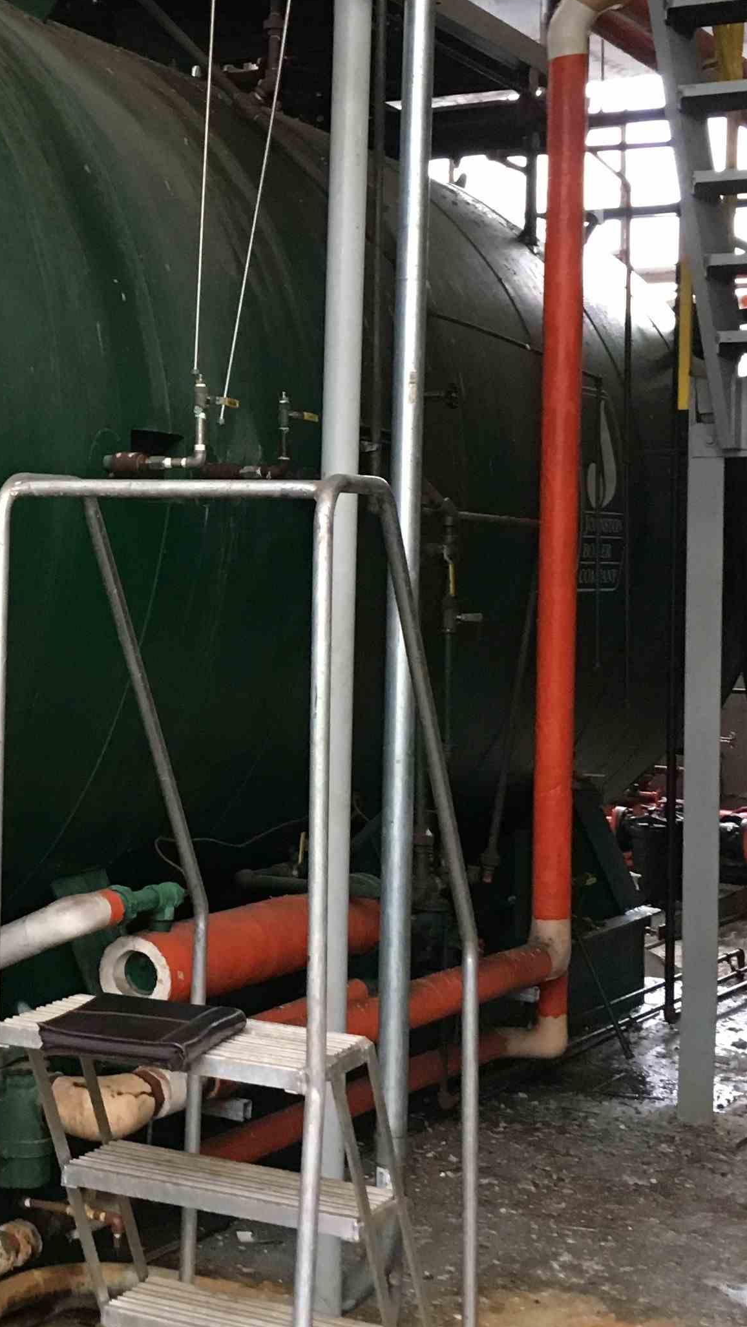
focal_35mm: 62
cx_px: -79
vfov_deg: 33.6
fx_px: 2183
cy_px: 476
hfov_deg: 18.7
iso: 200
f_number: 2.2
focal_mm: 4.15
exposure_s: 1/24
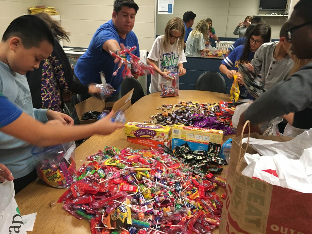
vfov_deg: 48.2
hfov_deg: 61.7
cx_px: 156
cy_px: 117
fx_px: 261
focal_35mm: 29
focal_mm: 4.15
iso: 160
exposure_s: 1/30
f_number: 2.2
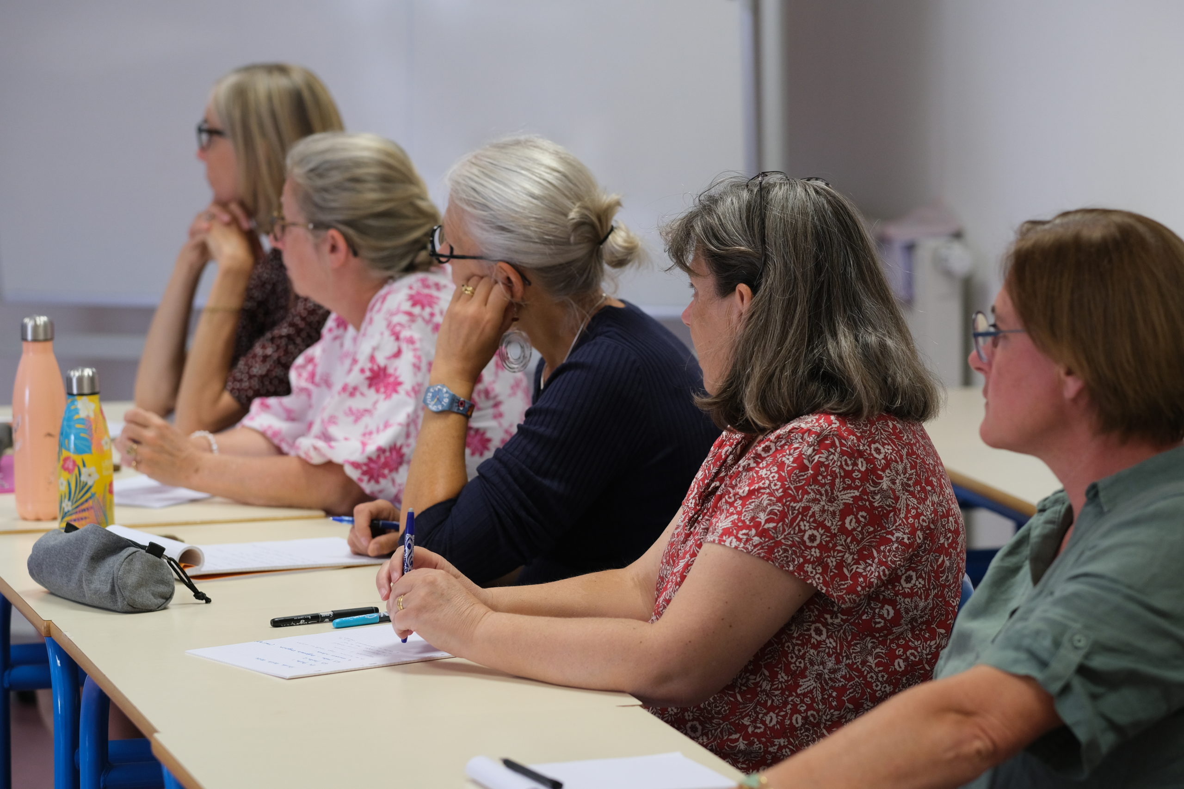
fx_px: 4440
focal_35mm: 135
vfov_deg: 10.2
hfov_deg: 15.2
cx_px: 592
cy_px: 394
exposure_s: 1/210
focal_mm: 90
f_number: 2.8
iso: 800
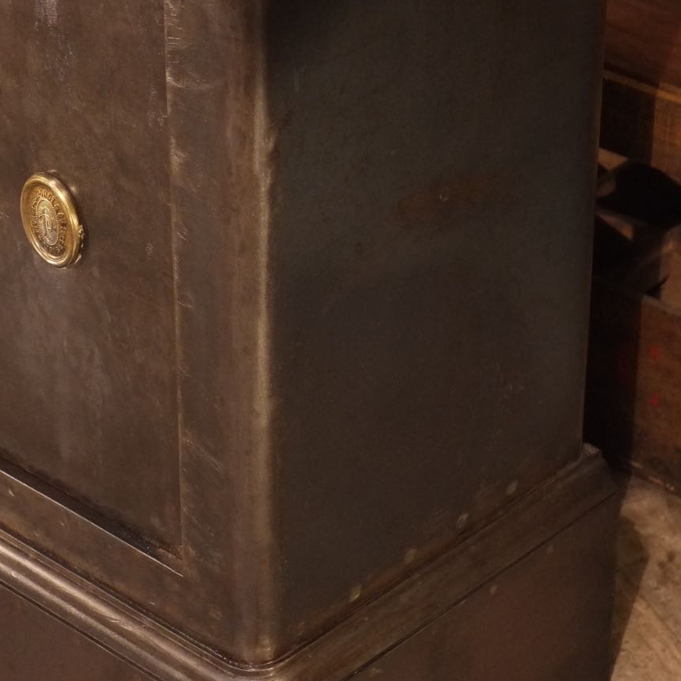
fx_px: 2626
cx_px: 137
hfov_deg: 14.7
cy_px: 230
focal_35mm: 118
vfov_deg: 14.7
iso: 2500
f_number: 3.6
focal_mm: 35
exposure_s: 1/125
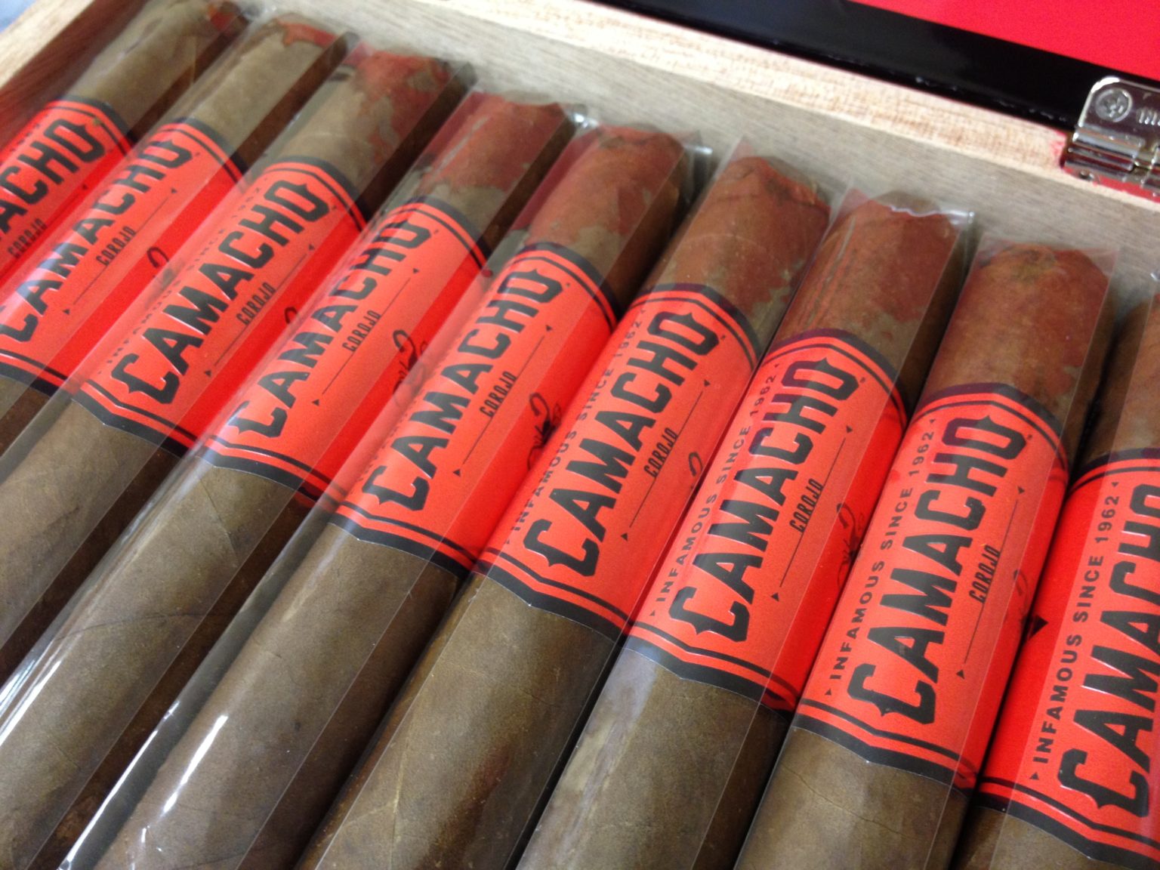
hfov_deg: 52.6
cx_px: 580
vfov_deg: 40.7
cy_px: 435
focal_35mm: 35
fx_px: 1173
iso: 125
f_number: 2.4
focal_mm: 4.28
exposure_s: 1/20
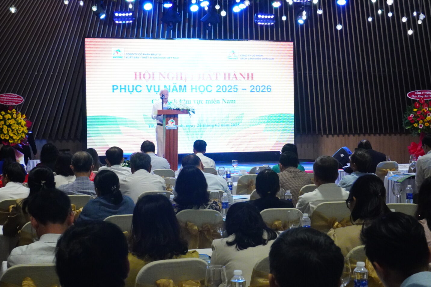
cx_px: 221
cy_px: 141
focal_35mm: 63
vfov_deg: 21.7
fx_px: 749
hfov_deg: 32.1
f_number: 8
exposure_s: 1/160
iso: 6400
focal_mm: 39
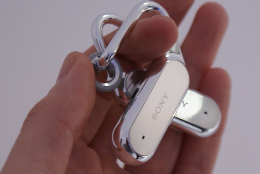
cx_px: 162
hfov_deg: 15.6
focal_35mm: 131
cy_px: 116
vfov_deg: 10.5
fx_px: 947
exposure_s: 1/20
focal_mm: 60
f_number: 5.6
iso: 400
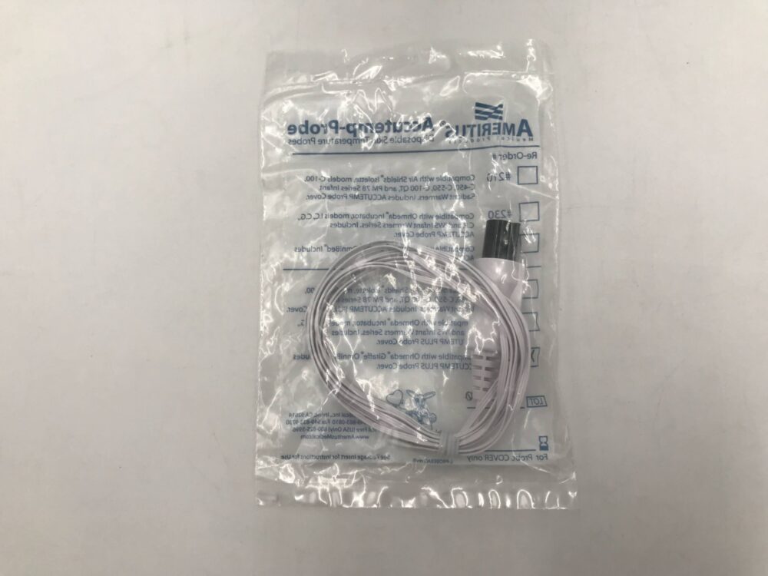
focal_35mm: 28
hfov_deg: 63.4
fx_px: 621
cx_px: 384
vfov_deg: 49.7
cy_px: 288
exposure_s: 1/60
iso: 32
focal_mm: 3.99
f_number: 1.8
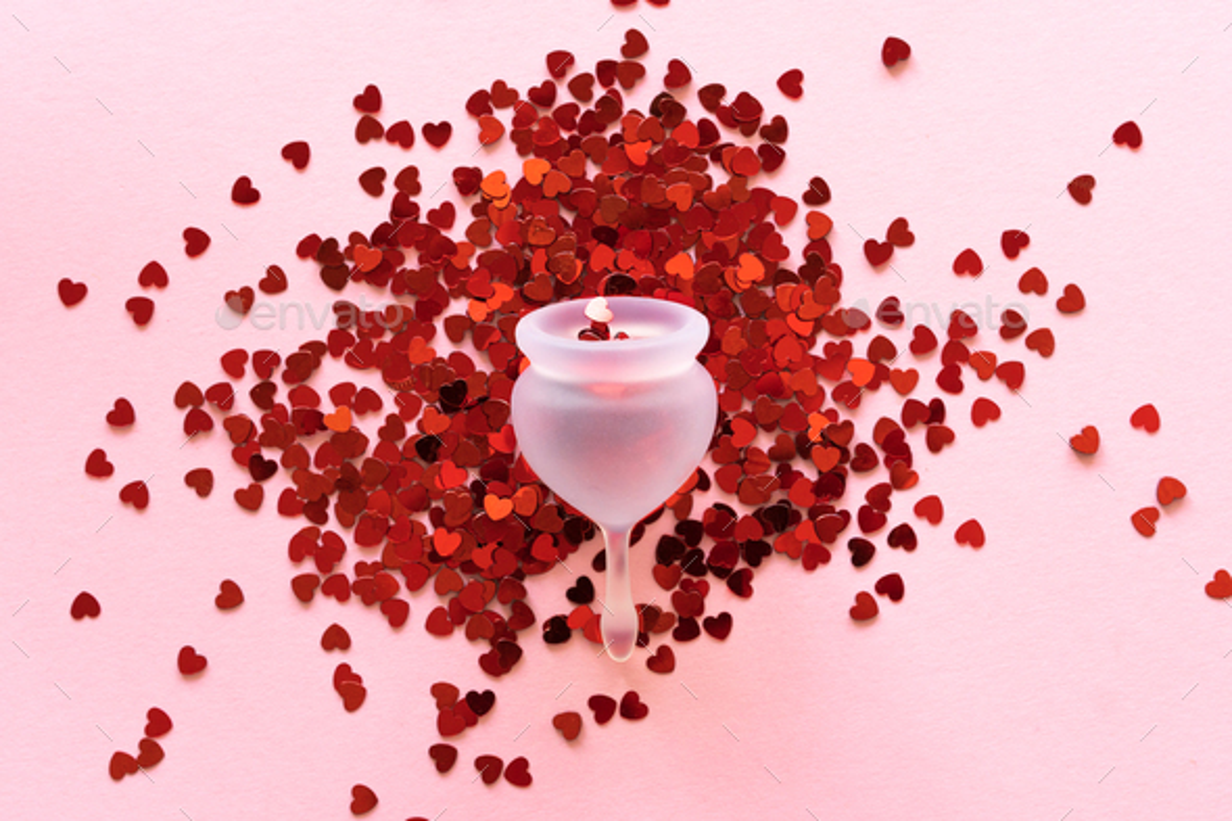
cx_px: 616
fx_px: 1882
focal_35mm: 55
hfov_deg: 36.3
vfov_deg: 24.6
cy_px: 410
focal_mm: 55
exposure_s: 1/160
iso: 400
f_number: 5
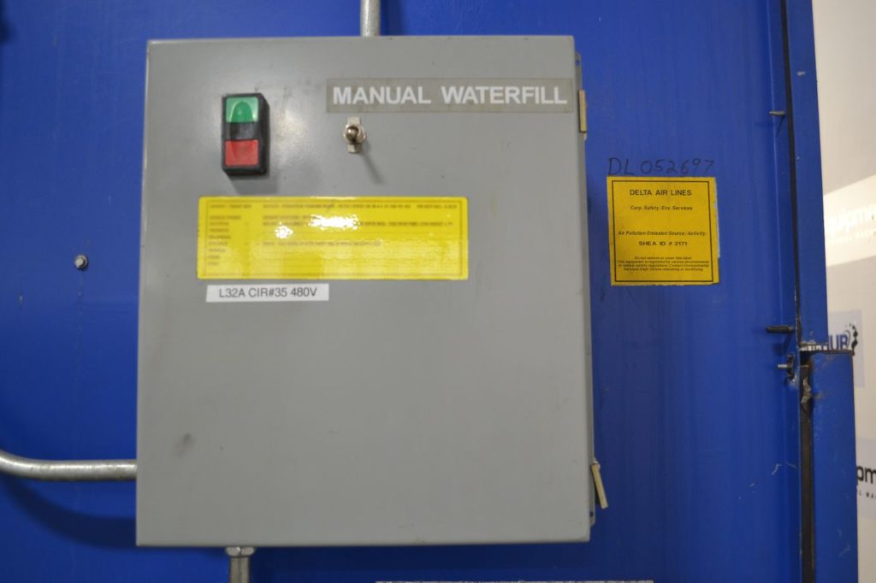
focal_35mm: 30
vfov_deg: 43.6
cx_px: 438
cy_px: 292
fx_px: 730
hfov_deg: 61.9
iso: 400
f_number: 3.8
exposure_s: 1/40
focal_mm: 20
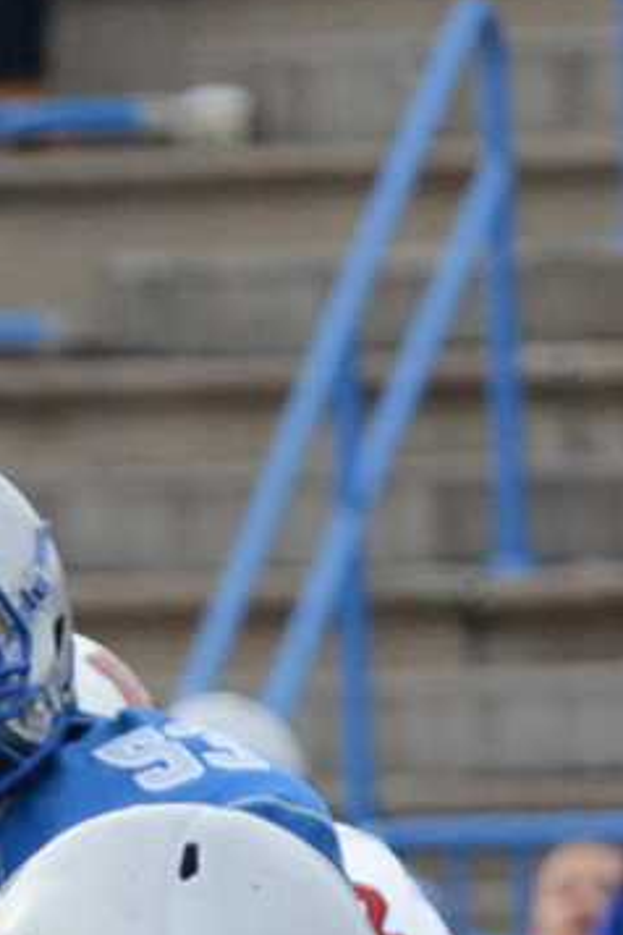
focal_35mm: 1716
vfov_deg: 1.2
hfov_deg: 0.8
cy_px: 1739
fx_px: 44541
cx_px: 123
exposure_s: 1/2000
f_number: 5.6
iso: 1000
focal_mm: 200
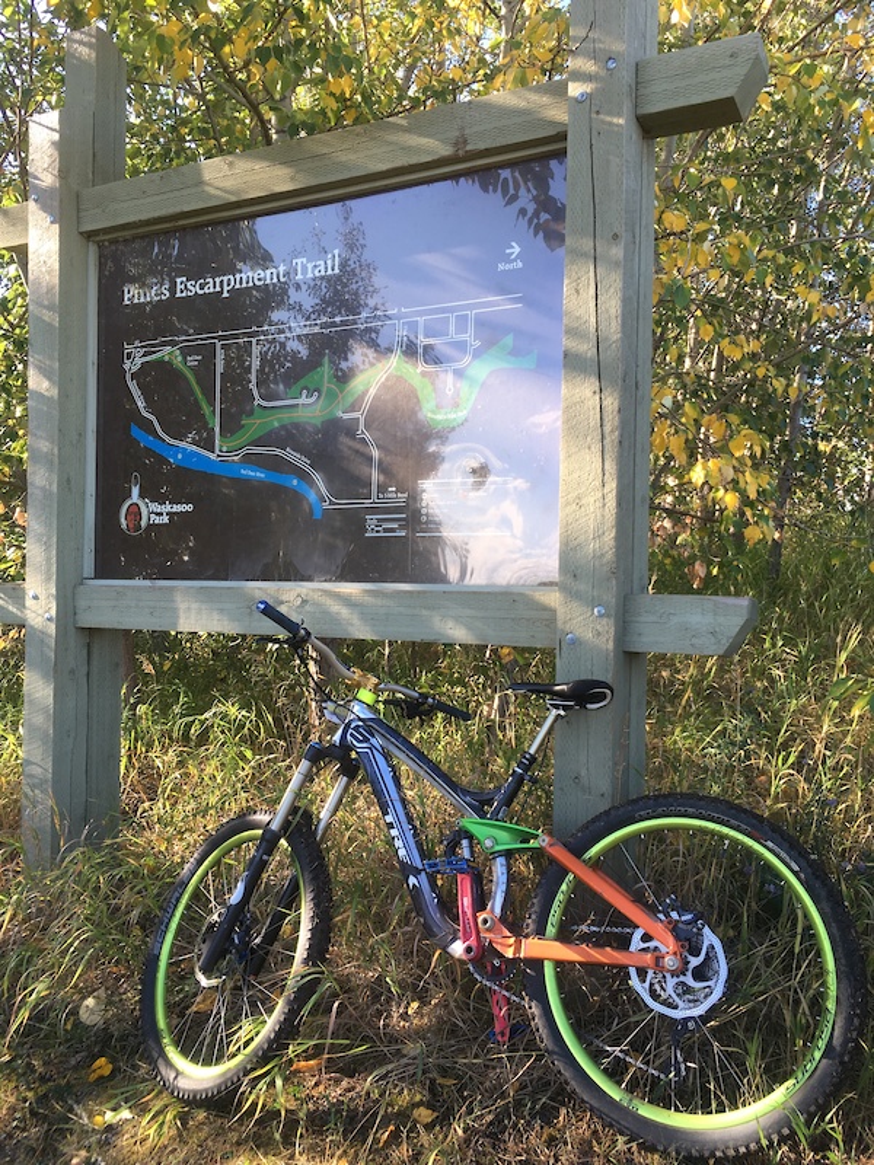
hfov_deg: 48.2
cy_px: 582
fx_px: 976
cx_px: 437
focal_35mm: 29
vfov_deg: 61.7
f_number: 2.2
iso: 25
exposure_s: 1/155
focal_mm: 4.15
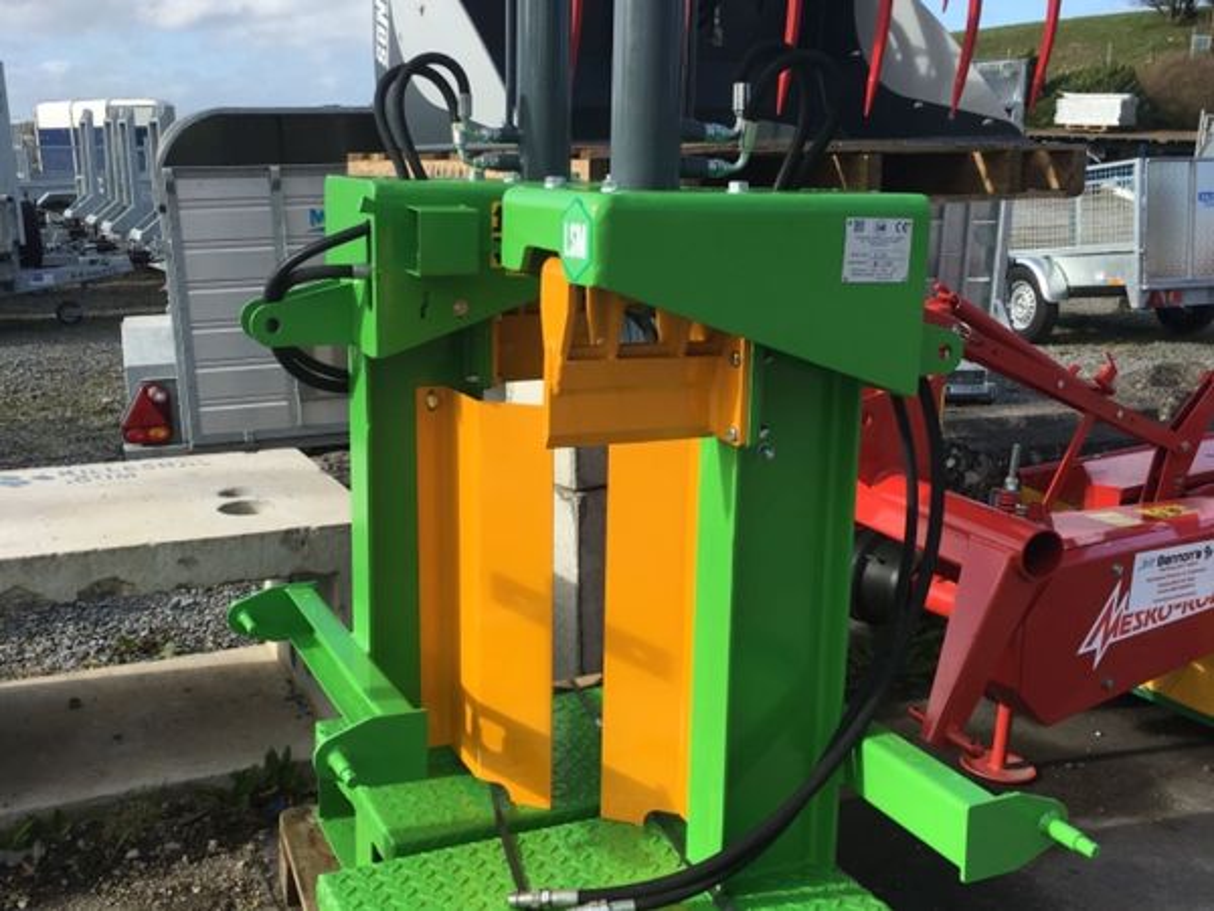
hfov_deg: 61.7
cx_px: 607
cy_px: 456
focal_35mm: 29
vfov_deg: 48.2
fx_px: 1017
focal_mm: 4.15
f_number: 2.2
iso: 25
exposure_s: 1/974
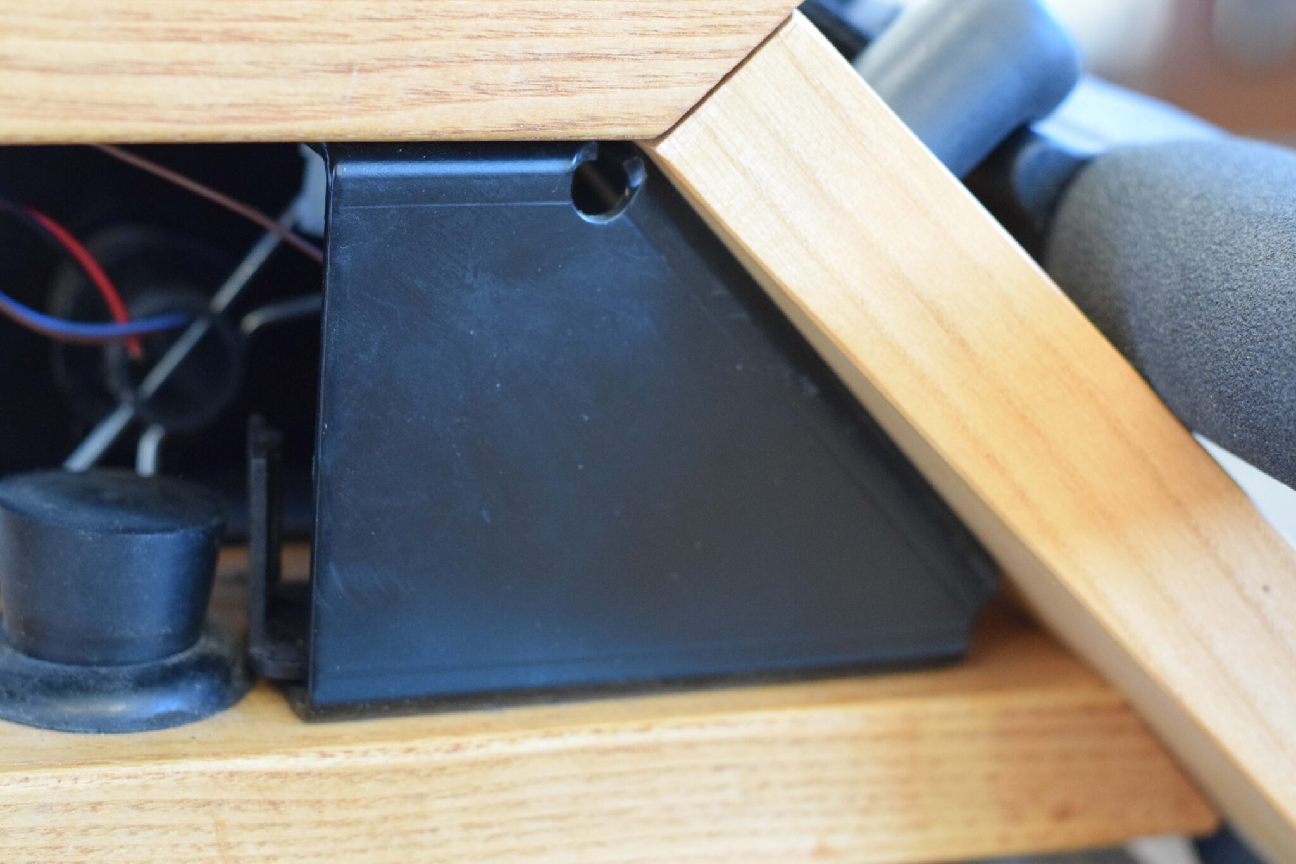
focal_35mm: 75
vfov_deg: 18.2
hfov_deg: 27.0
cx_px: 648
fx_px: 2700
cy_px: 432
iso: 3200
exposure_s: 1/125
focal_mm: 50
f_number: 3.5
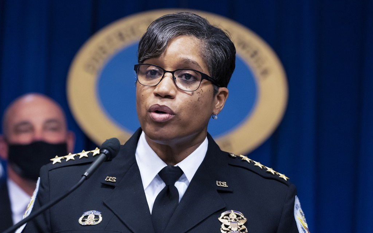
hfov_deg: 7.7
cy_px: 112
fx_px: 2785
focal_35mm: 274
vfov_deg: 4.8
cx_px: 186
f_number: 5.6
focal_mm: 268
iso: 8000
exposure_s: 1/250
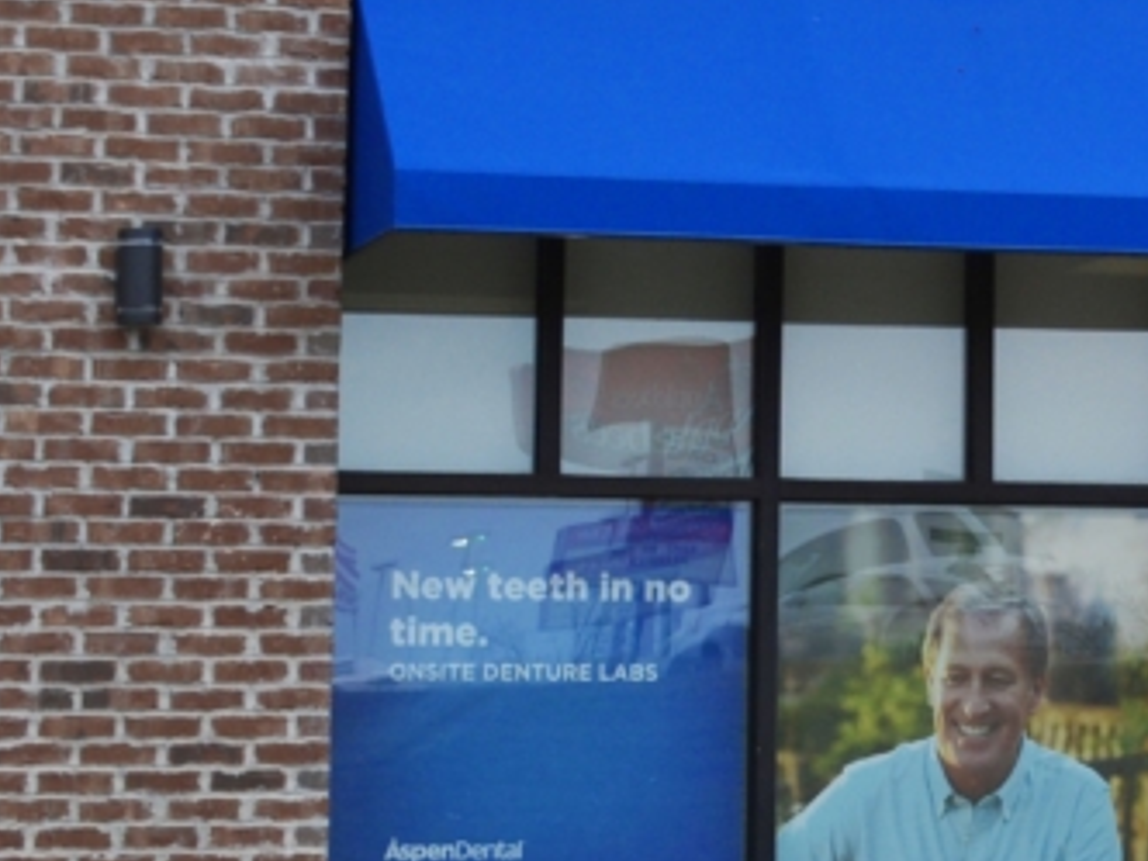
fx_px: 4145
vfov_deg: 11.7
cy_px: 17
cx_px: 1276
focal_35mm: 125
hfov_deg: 15.3
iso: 200
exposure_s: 1/250
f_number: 8
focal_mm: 24
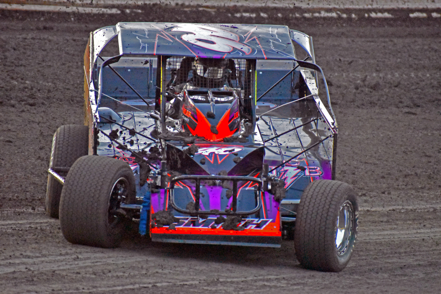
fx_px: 5512
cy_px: 147
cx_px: 220
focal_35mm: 450
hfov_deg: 4.6
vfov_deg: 3.1
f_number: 6.3
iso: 16000
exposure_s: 1/2500
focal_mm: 300
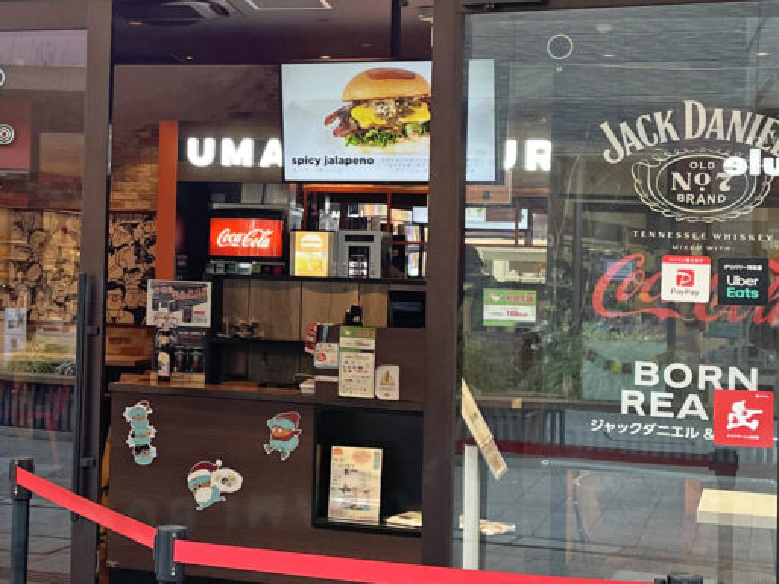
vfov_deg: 20.1
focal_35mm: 73
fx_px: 1643
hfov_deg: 26.0
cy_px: 226
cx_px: 121
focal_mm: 4.2
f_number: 1.6
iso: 125
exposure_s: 1/121
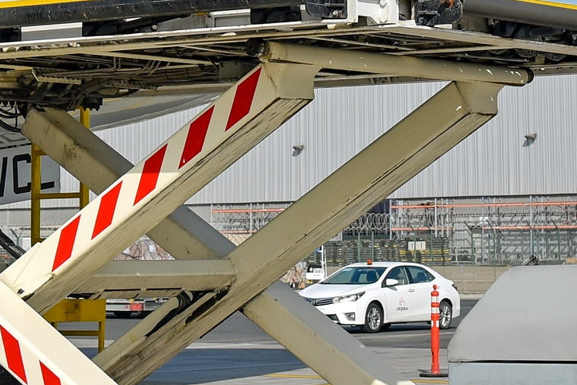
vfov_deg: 10.2
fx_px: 2132
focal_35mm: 133
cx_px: 237
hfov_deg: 15.4
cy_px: -58
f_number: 5
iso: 64
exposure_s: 1/800
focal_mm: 34
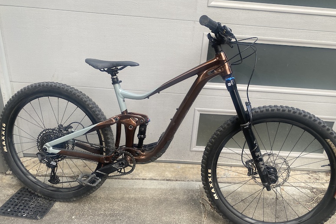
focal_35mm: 28
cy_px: 127
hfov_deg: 65.5
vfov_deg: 46.3
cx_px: 173
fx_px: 261
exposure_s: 1/121
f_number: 1.8
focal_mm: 4.25
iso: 64
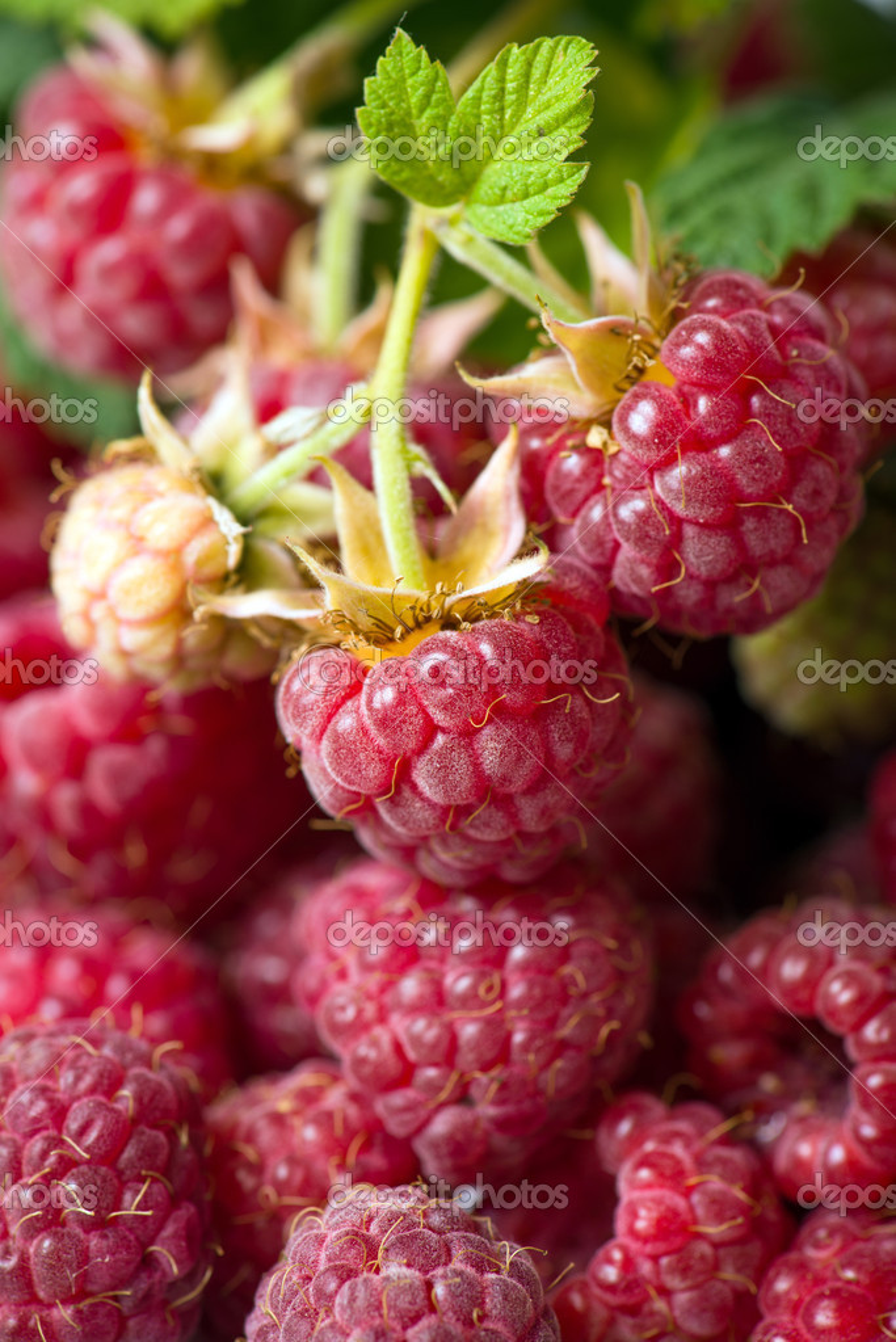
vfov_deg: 19.4
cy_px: 671
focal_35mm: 105
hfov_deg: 13.1
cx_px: 448
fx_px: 3916
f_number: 9
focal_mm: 105
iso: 100
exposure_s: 1/160
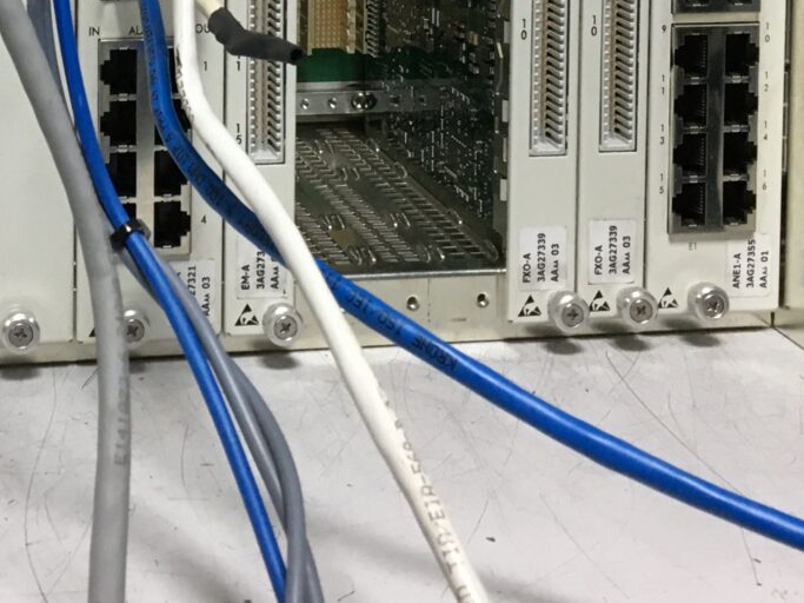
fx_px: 2020
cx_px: 160
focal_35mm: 87
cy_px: -181
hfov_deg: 22.2
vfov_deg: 16.1
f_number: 2.2
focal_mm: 4.15
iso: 100
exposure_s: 1/33
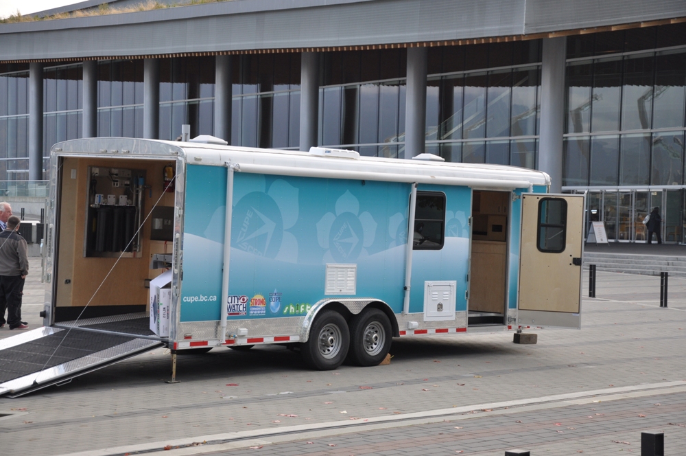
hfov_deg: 23.4
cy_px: 228
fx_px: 1656
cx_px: 343
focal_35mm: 87
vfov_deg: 15.7
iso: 400
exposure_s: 1/250
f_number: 5
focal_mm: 58
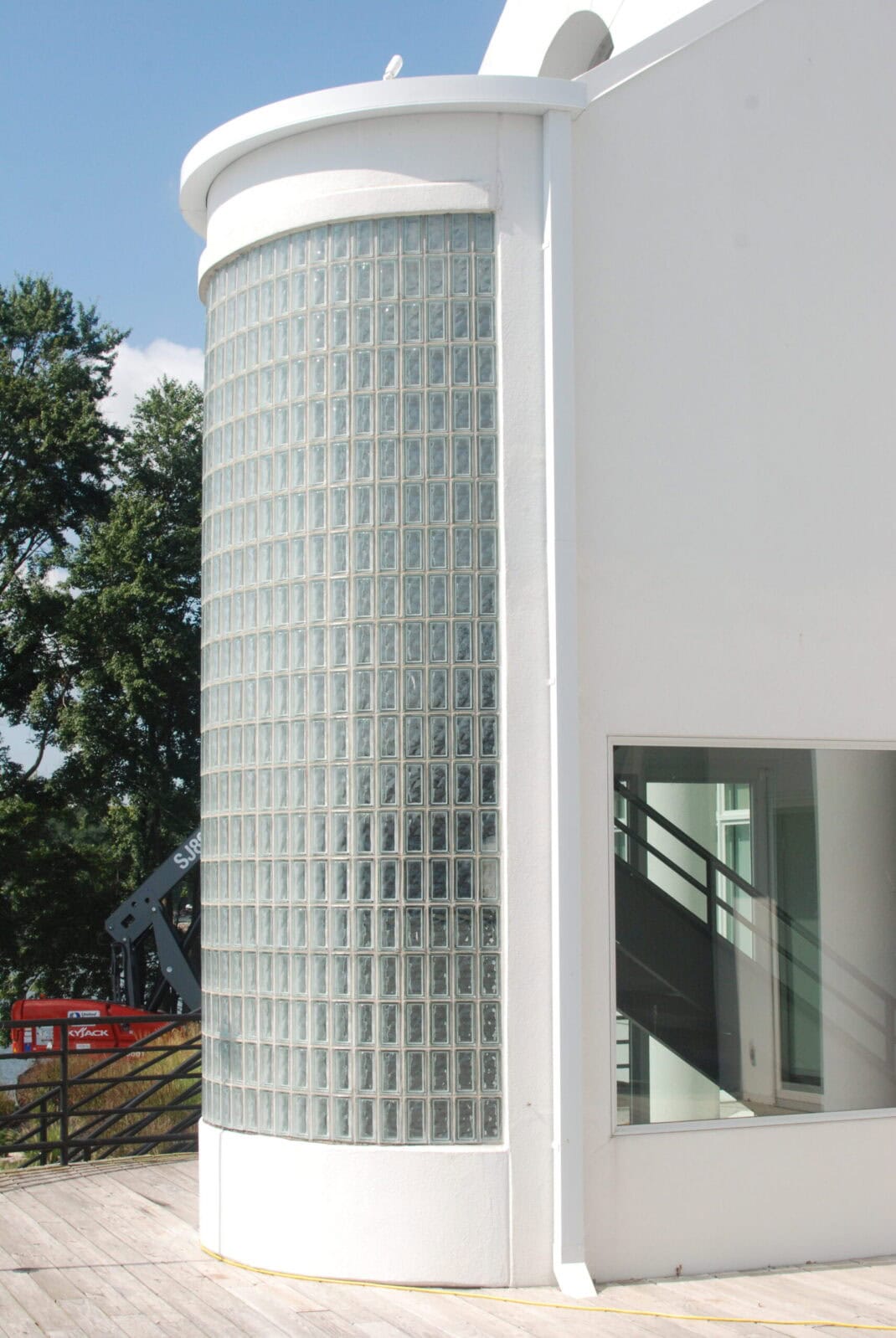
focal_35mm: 52
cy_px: 669
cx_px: 448
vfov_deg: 37.8
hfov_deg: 25.8
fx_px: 1954
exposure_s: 1/500
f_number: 11
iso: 400
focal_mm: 35
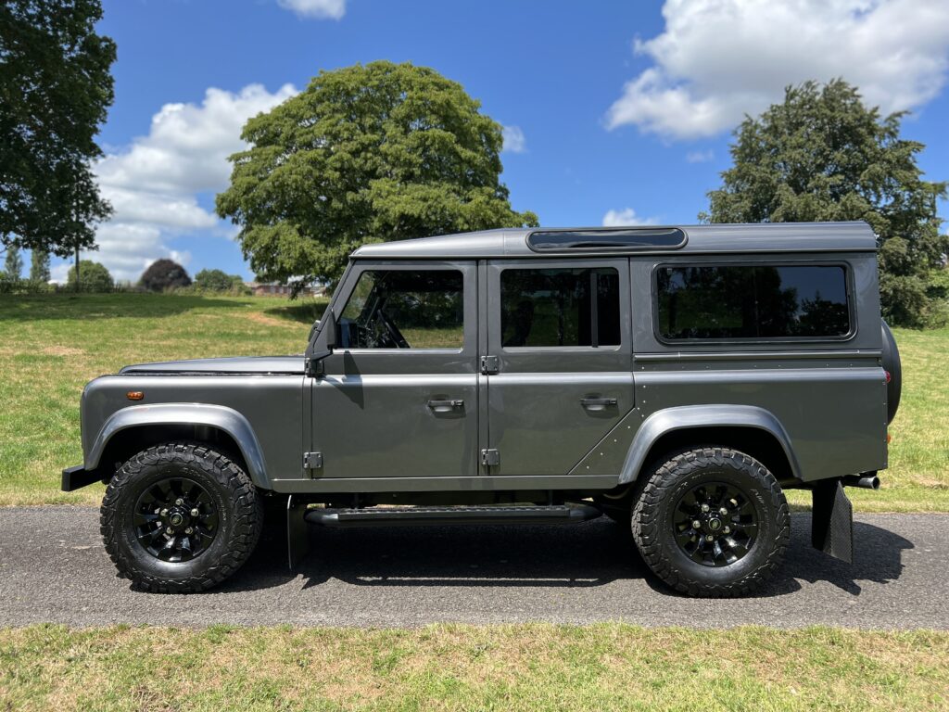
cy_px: 356
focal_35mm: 26
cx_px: 474
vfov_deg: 53.1
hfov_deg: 67.3
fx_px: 713
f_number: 1.5
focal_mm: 5.7
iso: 50
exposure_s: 1/2165
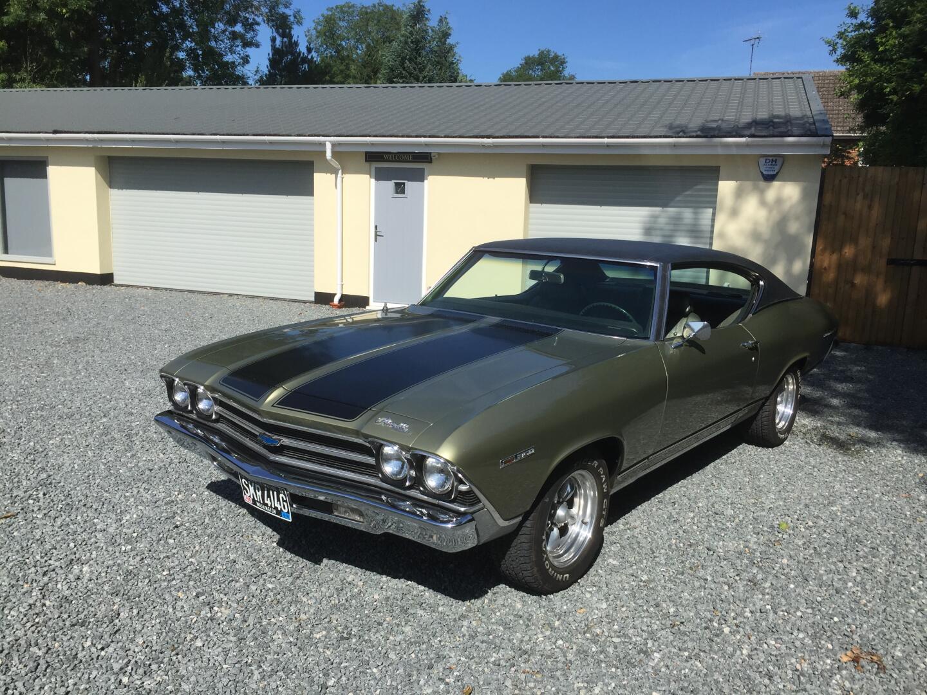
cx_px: 464
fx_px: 777
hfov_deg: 61.7
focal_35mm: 29
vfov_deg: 48.2
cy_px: 348
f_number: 2.2
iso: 32
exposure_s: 1/2475
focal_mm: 4.15
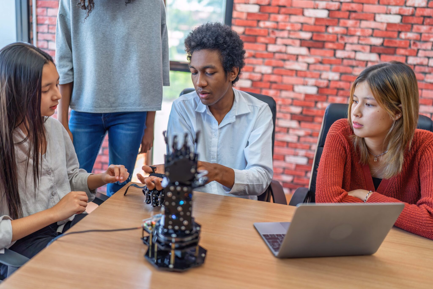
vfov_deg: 37.8
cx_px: 216
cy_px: 144
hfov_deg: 54.4
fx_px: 421
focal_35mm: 35
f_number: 1.4
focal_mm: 35
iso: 100
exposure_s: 1/200
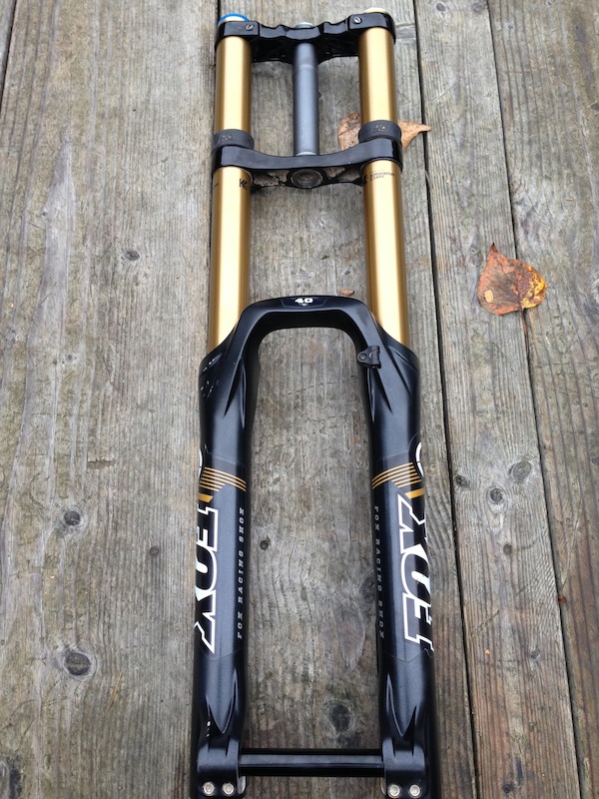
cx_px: 300
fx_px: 761
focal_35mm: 33
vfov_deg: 55.4
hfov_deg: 42.9
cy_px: 400
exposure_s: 1/120
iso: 100
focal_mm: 4.12
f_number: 2.4
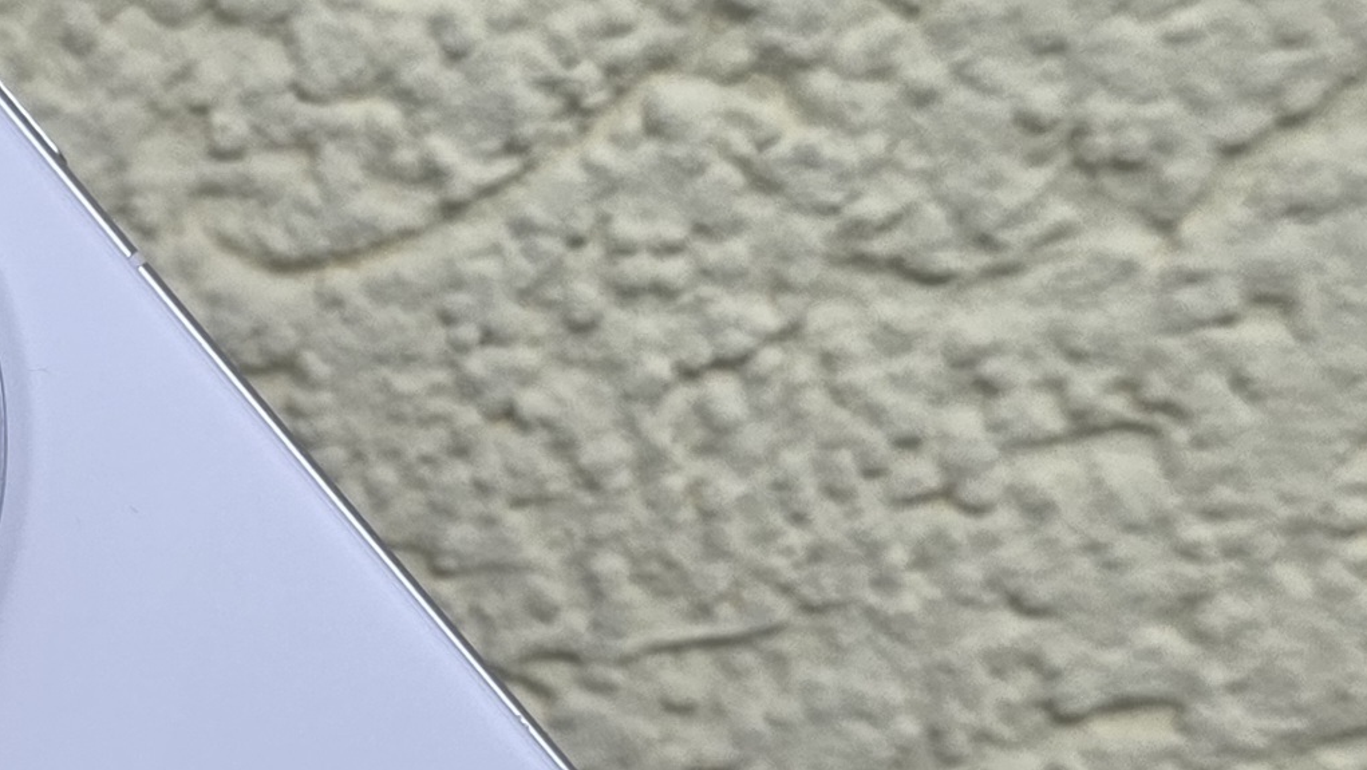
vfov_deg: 16.0
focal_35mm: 72
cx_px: -204
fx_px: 2611
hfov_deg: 26.6
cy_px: 981
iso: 80
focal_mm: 6.3
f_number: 1.7
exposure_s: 1/5000
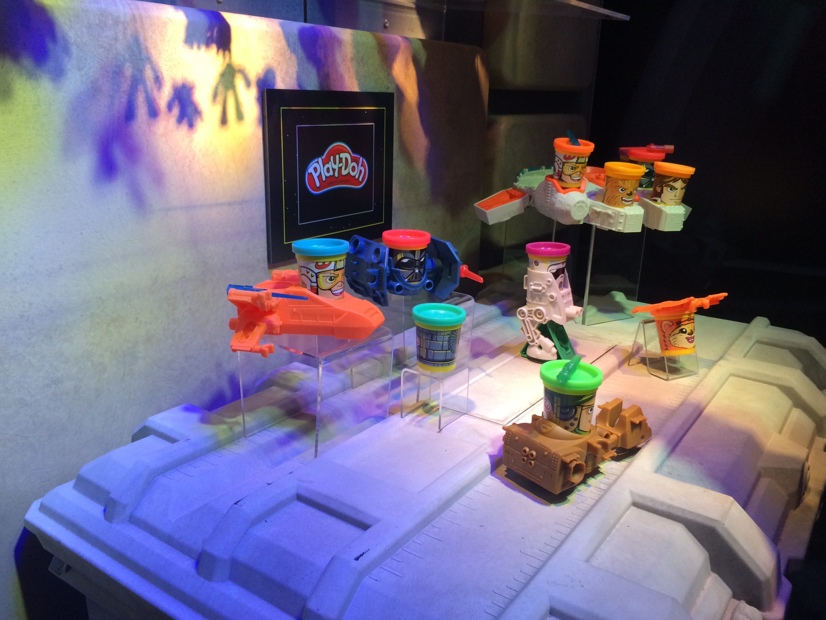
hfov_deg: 61.7
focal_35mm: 29
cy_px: 310
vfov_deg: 48.2
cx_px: 413
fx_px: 692
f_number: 2.2
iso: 40
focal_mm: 4.15
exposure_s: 1/30
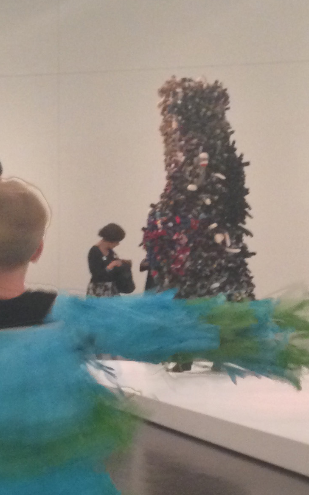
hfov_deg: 13.3
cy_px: 341
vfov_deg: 21.1
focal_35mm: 98
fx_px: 1321
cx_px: 158
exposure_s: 1/20
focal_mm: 4.12
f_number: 2.4
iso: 320
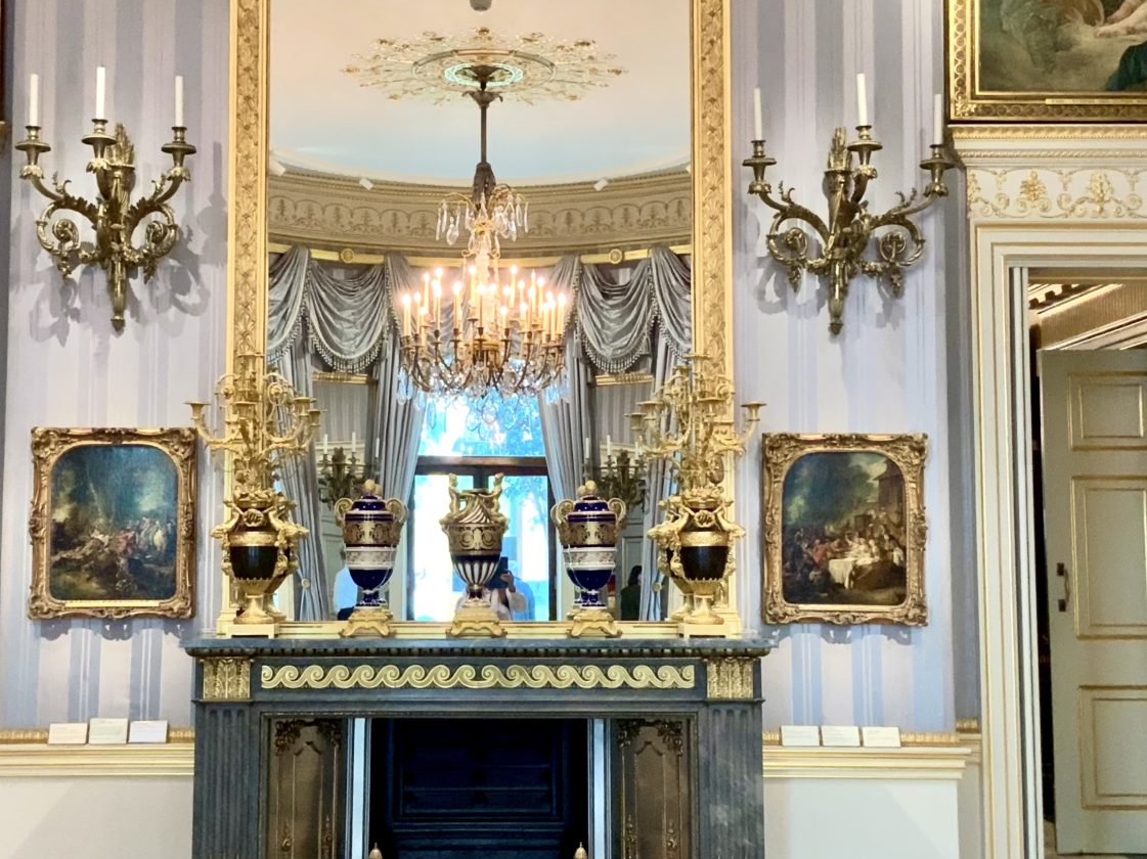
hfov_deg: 36.1
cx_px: 499
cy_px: 405
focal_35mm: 53
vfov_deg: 27.5
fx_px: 1756
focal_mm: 3
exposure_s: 1/50
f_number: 1.8
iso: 200
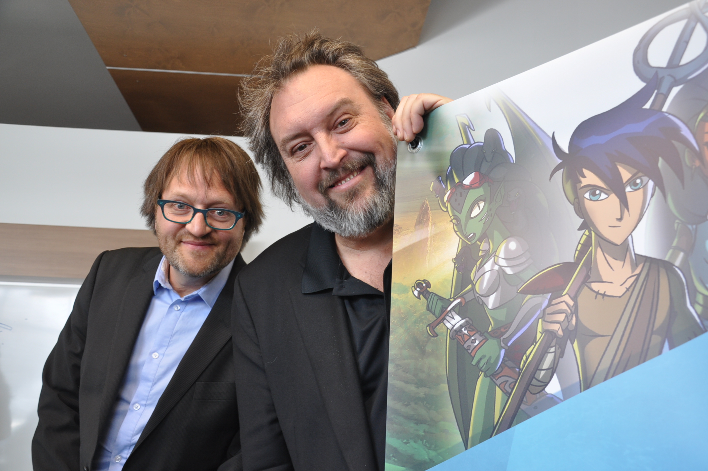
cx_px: 354
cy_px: 236
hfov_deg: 57.3
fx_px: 648
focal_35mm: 33
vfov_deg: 39.9
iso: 360
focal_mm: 22
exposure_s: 1/30
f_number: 5.6
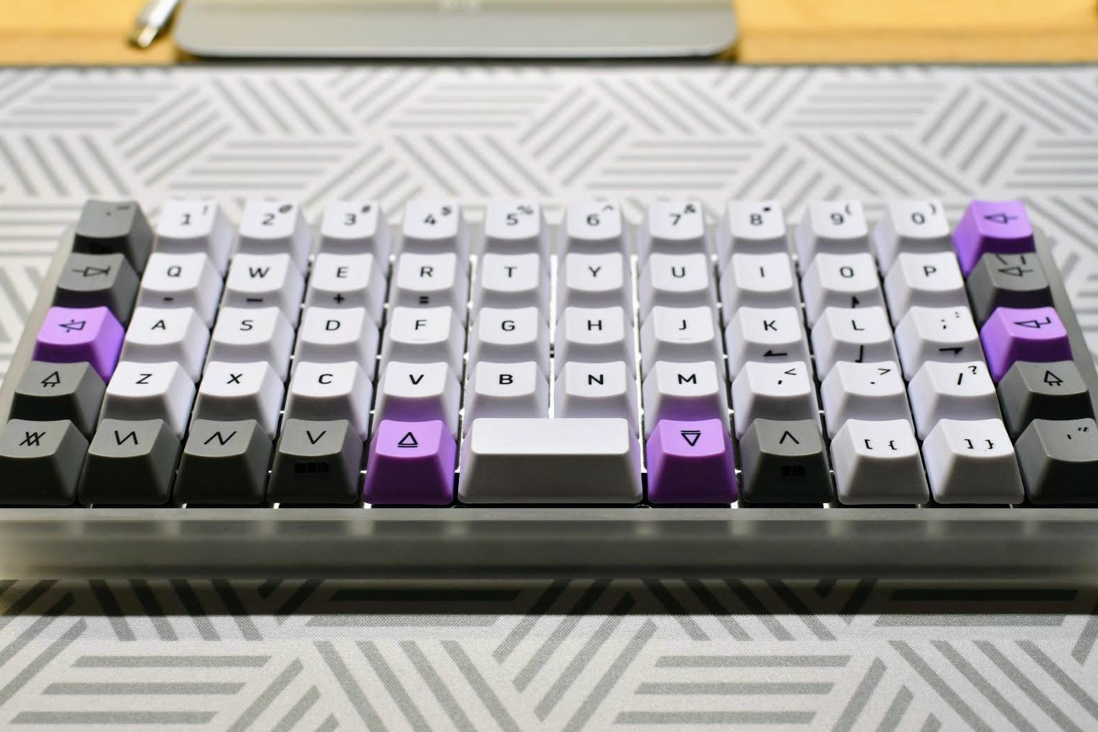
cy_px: 377
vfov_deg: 25.1
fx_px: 1647
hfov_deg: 36.9
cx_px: 567
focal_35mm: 54
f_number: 5
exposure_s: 1/50
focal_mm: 35
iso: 200
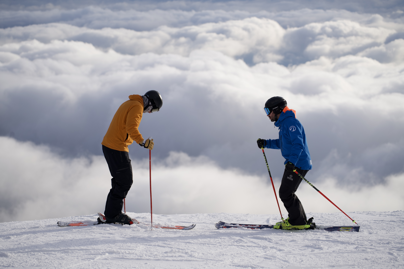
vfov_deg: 9.7
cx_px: 202
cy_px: 134
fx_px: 1582
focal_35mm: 141
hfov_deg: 14.6
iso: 200
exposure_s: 1/1000
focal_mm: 141
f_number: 5.6
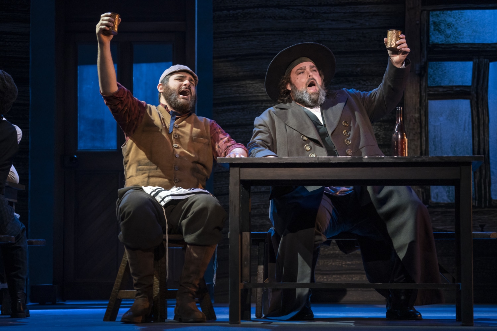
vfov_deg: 11.5
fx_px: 1643
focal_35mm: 119
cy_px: 166
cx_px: 248
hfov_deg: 17.2
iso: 5000
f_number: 4
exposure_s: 1/320
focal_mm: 119
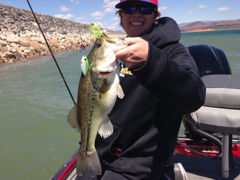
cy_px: 86
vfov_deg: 38.6
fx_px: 256
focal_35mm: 37
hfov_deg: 50.1
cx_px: 108
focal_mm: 4.12
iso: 50
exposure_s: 1/1550
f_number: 2.4
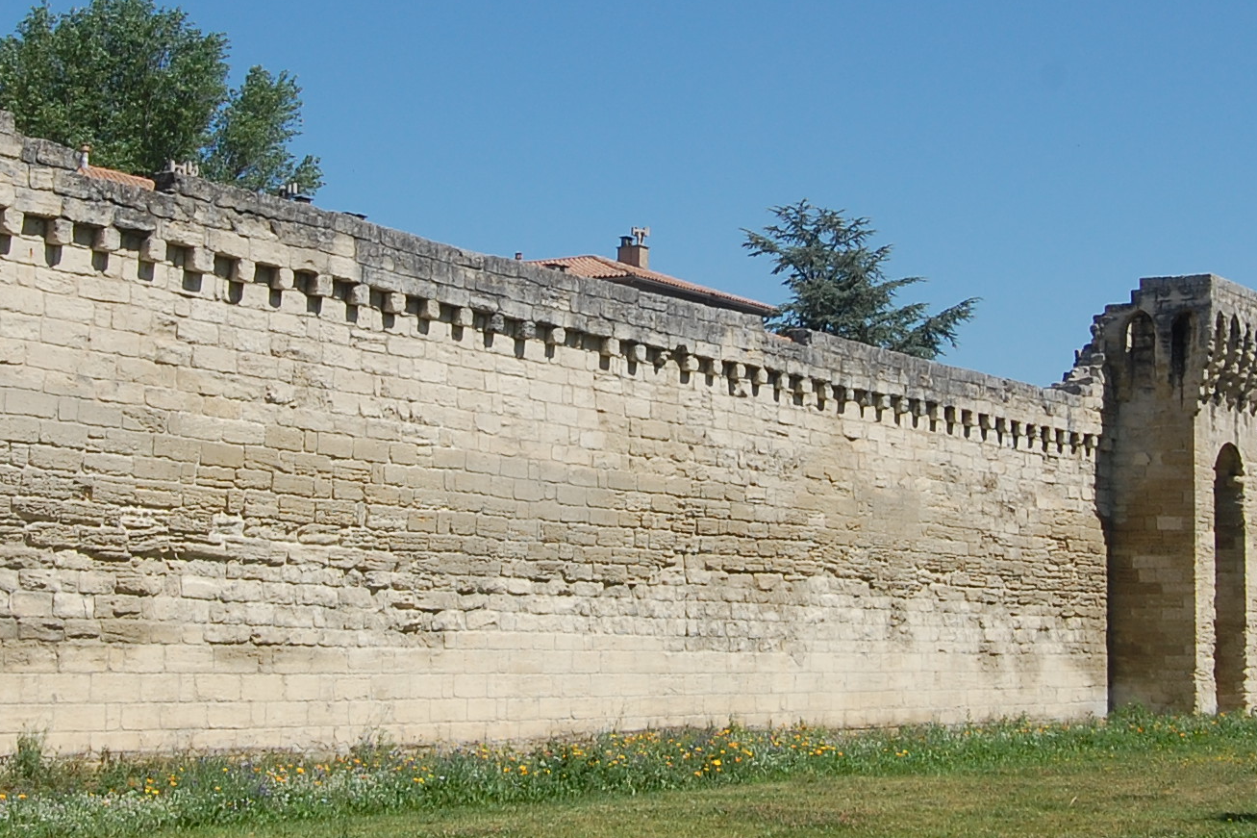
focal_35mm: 69
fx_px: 2409
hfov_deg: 29.2
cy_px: 234
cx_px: 609
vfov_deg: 19.6
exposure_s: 1/320
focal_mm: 20
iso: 200
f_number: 10
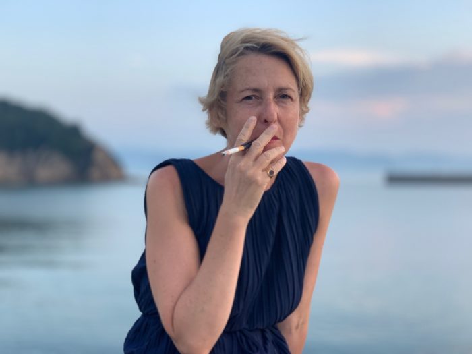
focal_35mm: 52
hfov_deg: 36.8
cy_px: 177
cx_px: 236
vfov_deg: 28.0
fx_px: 709
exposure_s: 1/122
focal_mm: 6
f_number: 2.4
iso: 50
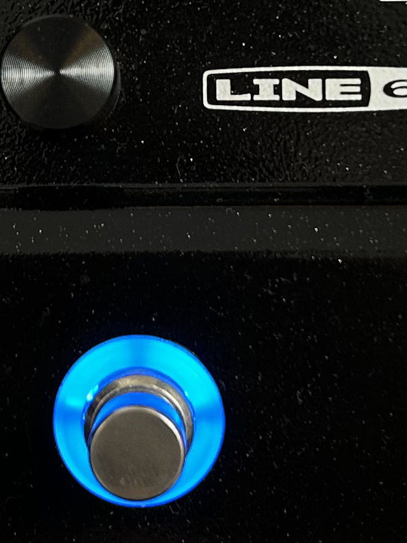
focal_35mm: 123
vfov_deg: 15.8
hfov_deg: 12.0
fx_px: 1928
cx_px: 124
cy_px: 50
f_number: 1.5
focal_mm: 5.7
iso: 64
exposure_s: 1/60
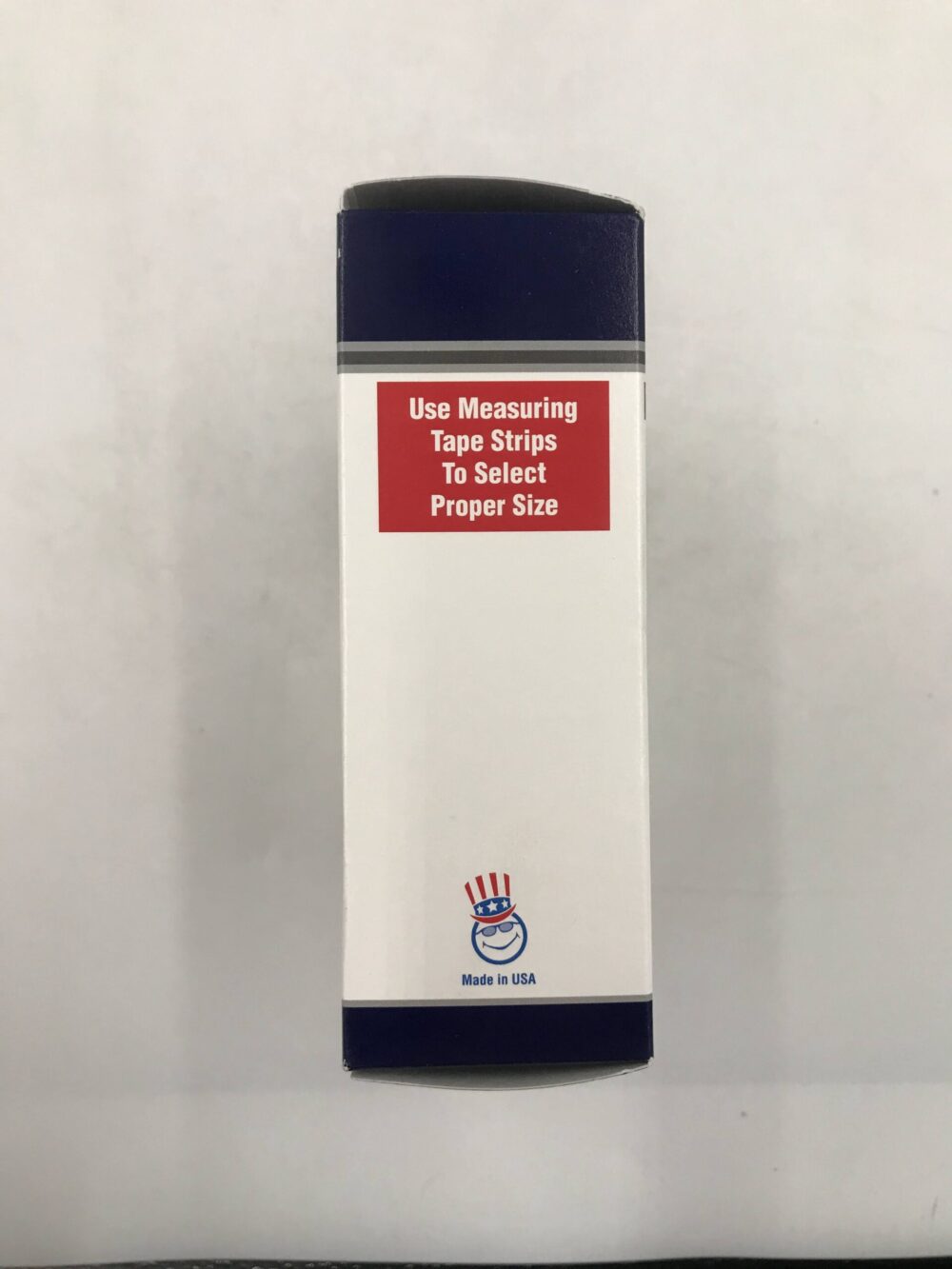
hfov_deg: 49.8
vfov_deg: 63.4
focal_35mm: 28
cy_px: 634
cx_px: 476
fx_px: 1027
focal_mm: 3.99
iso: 25
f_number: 1.8
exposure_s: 1/40
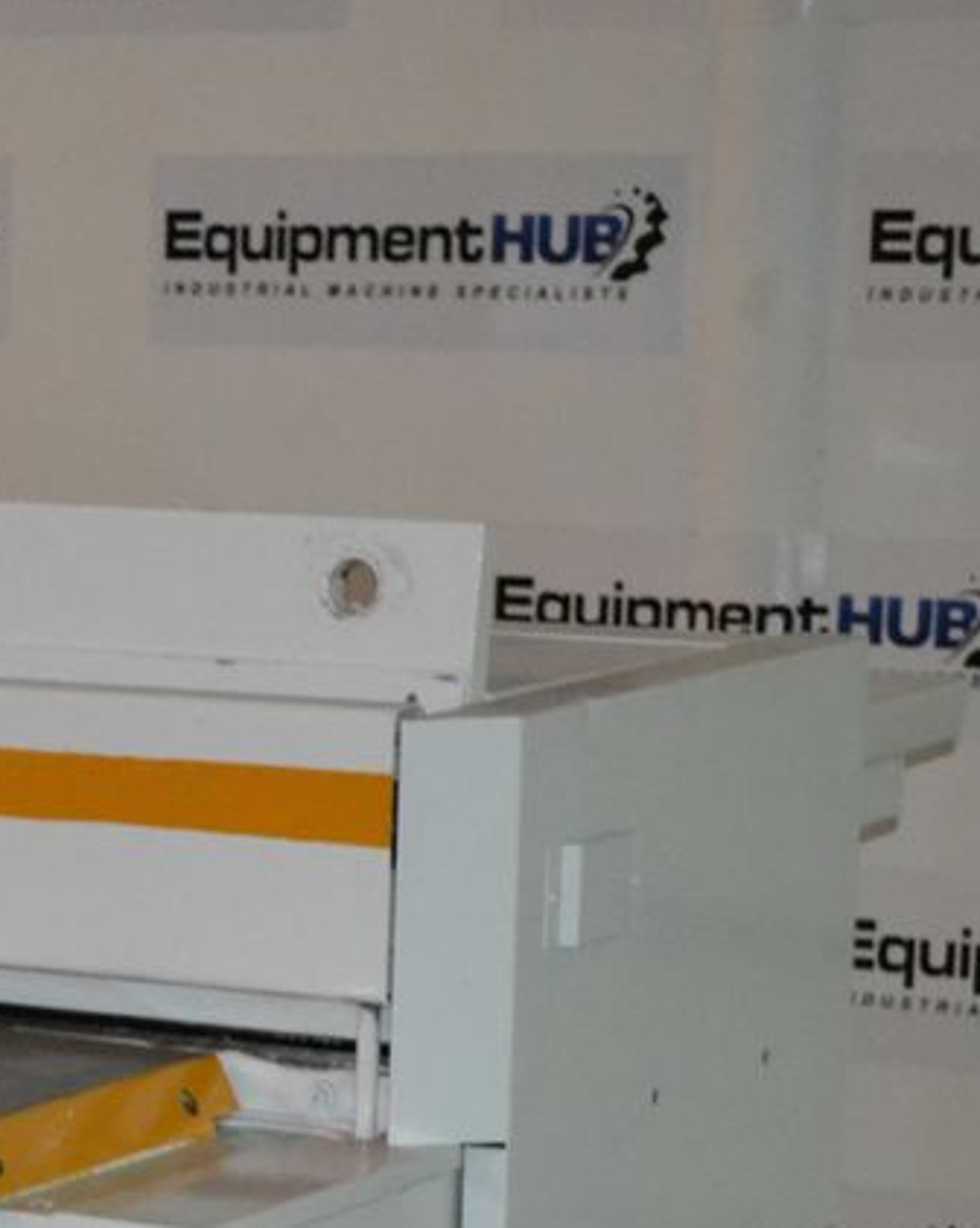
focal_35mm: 148
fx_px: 5374
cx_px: -942
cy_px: 1326
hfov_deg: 9.7
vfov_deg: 12.8
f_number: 4.8
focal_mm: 32
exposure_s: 1/60
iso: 3200
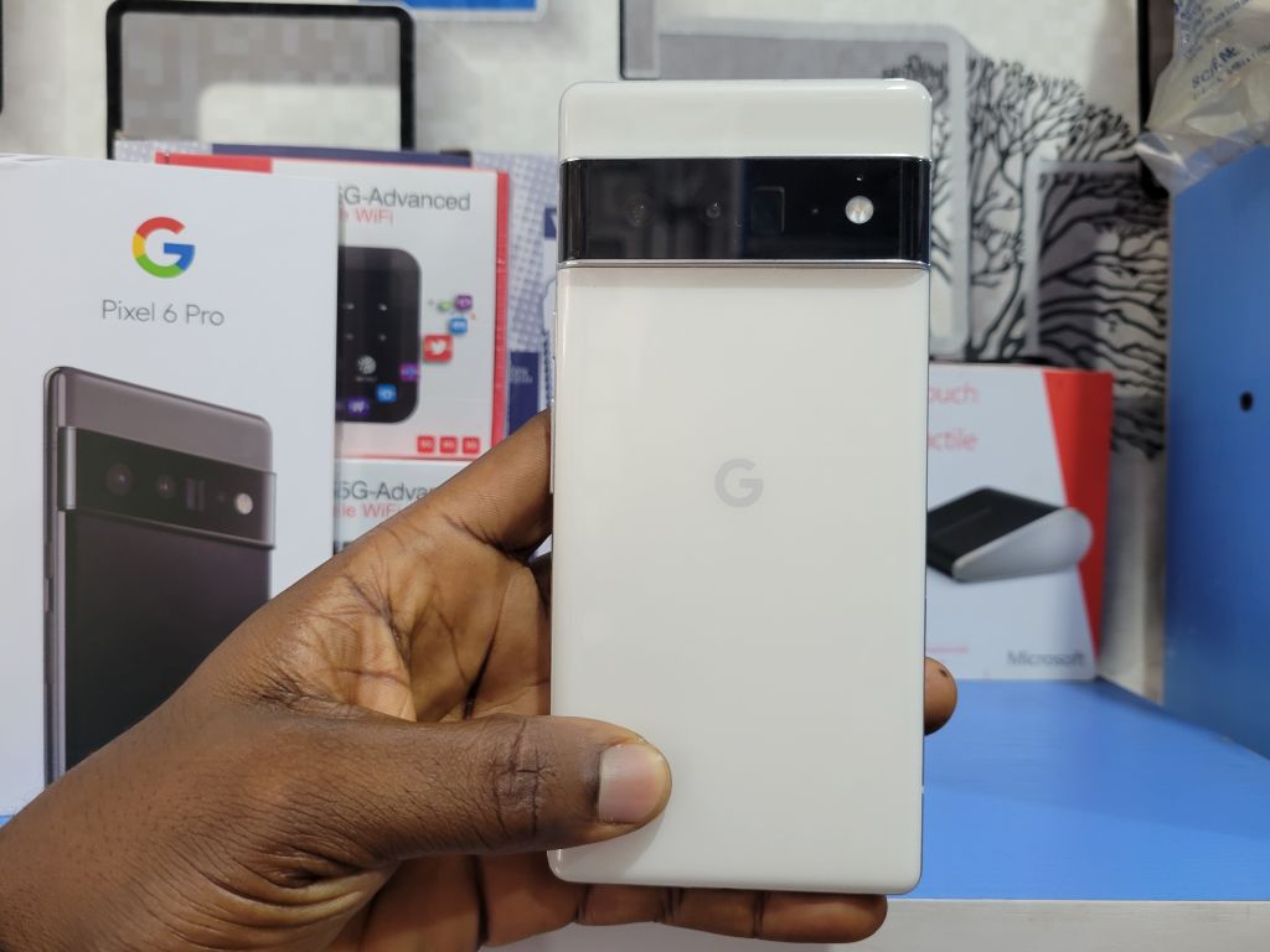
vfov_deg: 53.1
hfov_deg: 67.3
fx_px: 954
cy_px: 476
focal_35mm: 26
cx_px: 635
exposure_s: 1/40
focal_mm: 5.4
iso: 250
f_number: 1.8
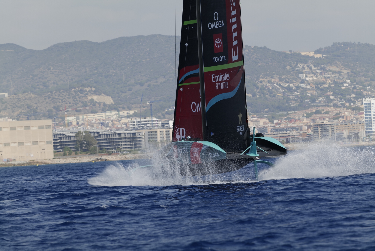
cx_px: 188
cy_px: 126
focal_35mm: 280
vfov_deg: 4.9
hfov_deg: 7.4
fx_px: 2918
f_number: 5.6
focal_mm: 280
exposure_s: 1/2500
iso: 640
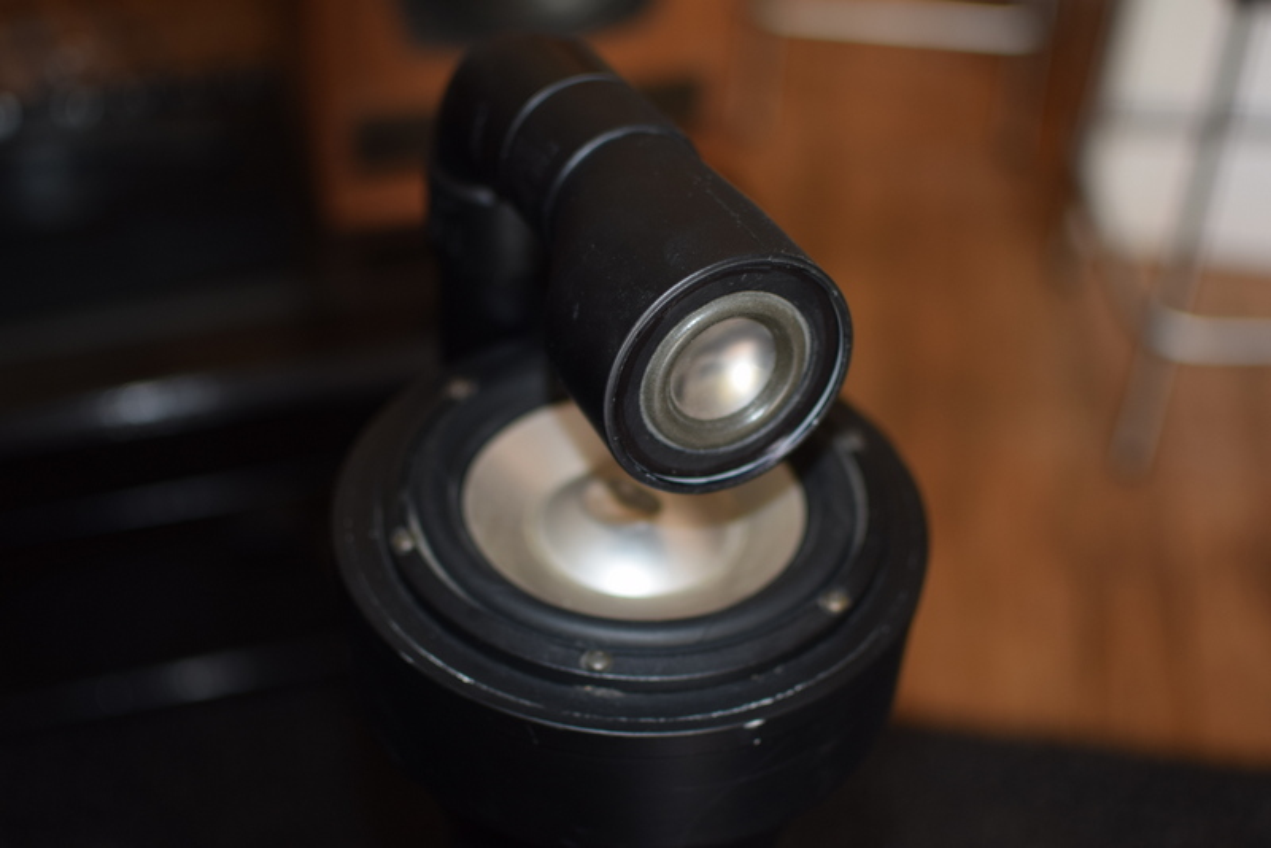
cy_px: 424
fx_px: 1854
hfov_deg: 37.8
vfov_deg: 25.8
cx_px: 636
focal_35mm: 52
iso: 250
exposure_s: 1/60
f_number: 2.2
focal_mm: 35
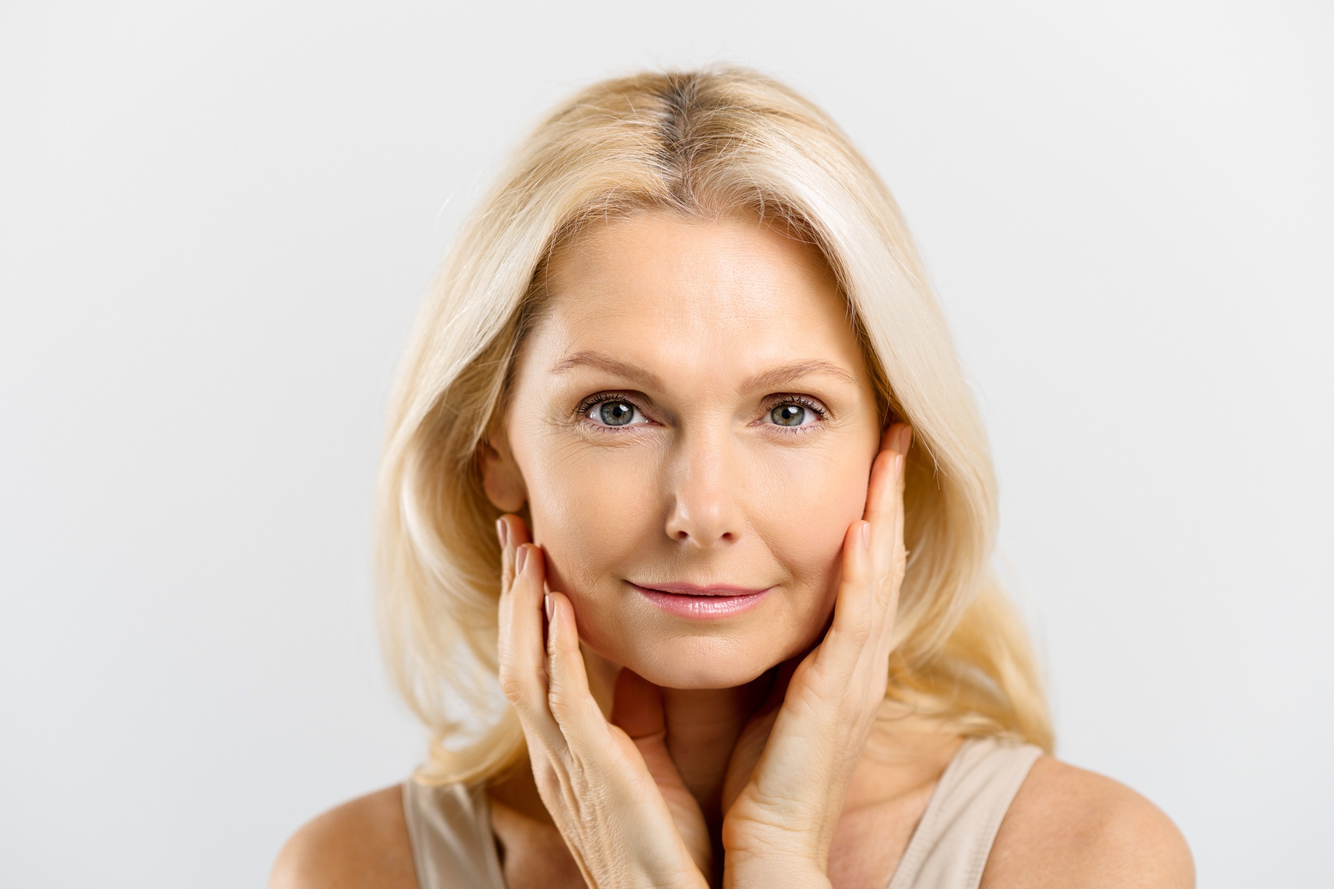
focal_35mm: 85
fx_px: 3149
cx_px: 667
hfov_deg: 23.9
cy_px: 444
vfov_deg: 16.1
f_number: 3.2
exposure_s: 1/200
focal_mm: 85
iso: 125
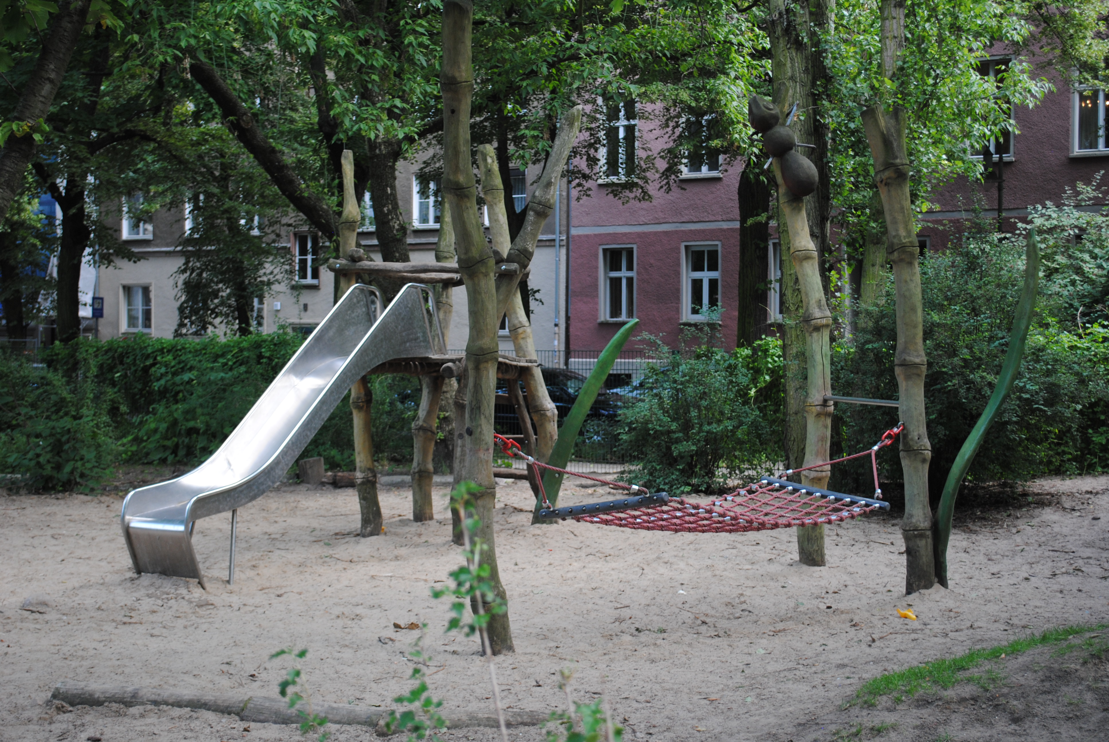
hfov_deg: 36.8
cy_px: 371
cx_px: 554
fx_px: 1665
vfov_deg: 25.1
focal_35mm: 54
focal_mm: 36
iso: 200
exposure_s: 1/100
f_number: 5
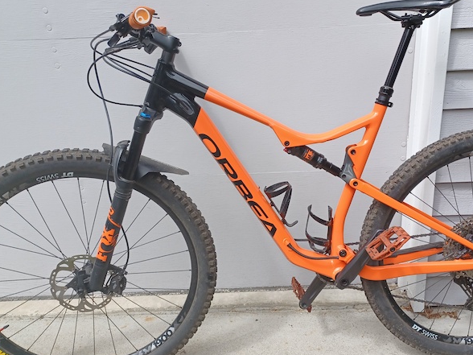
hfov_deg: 53.7
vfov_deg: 41.7
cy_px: 206
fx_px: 465
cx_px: 274
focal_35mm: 34
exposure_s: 1/193
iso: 32
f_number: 1.8
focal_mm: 4.6
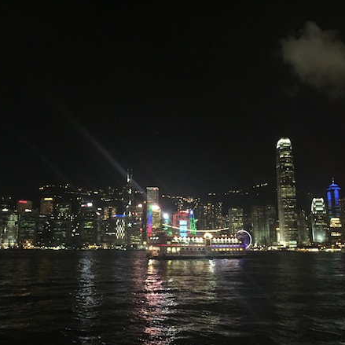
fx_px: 395
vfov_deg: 47.2
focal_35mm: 35
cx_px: 162
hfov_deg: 47.2
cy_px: 174
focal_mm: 4.15
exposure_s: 1/15
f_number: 2.2
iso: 500
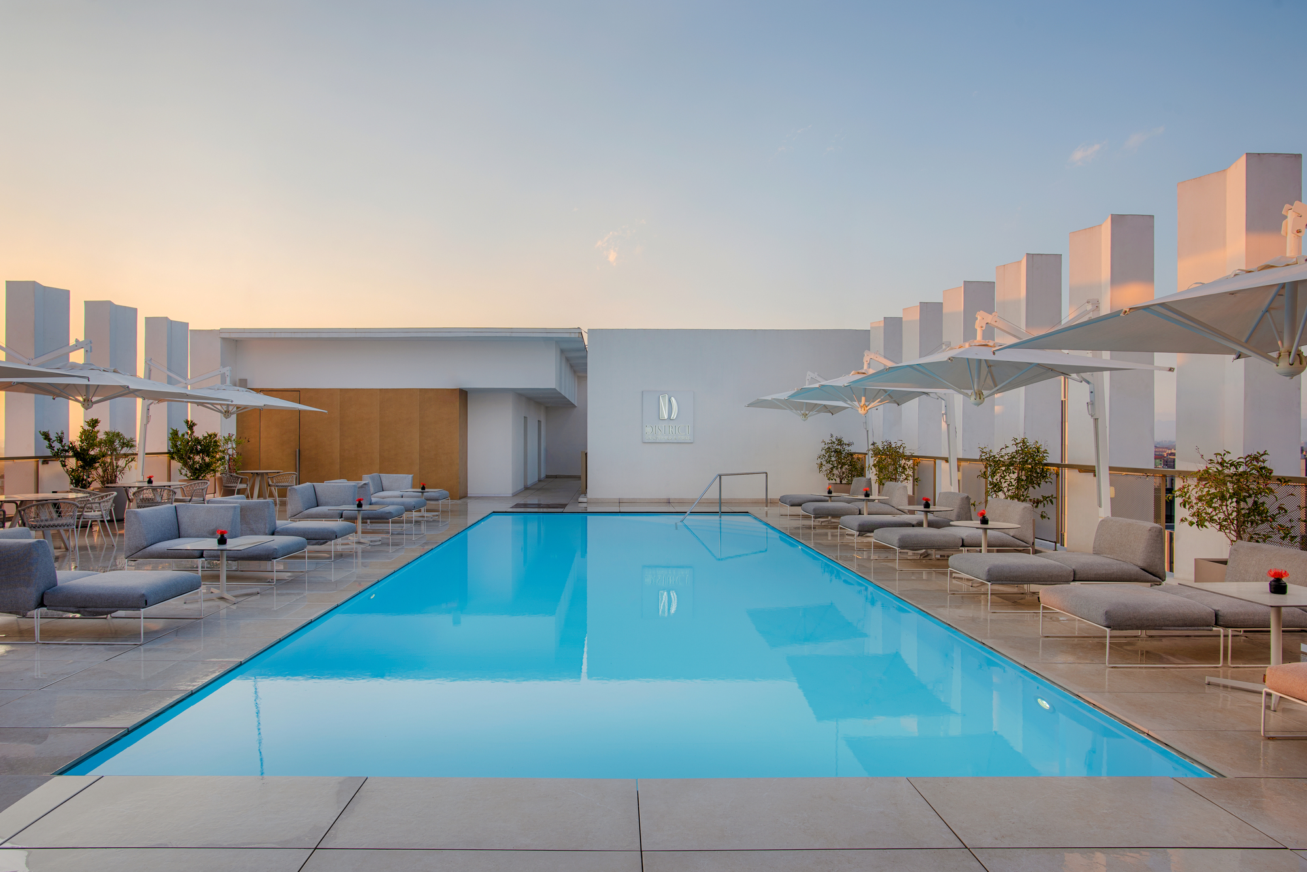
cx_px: 654
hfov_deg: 84.0
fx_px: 726
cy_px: 436
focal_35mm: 20
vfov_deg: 62.0
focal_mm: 20
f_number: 9
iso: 31
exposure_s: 1/30
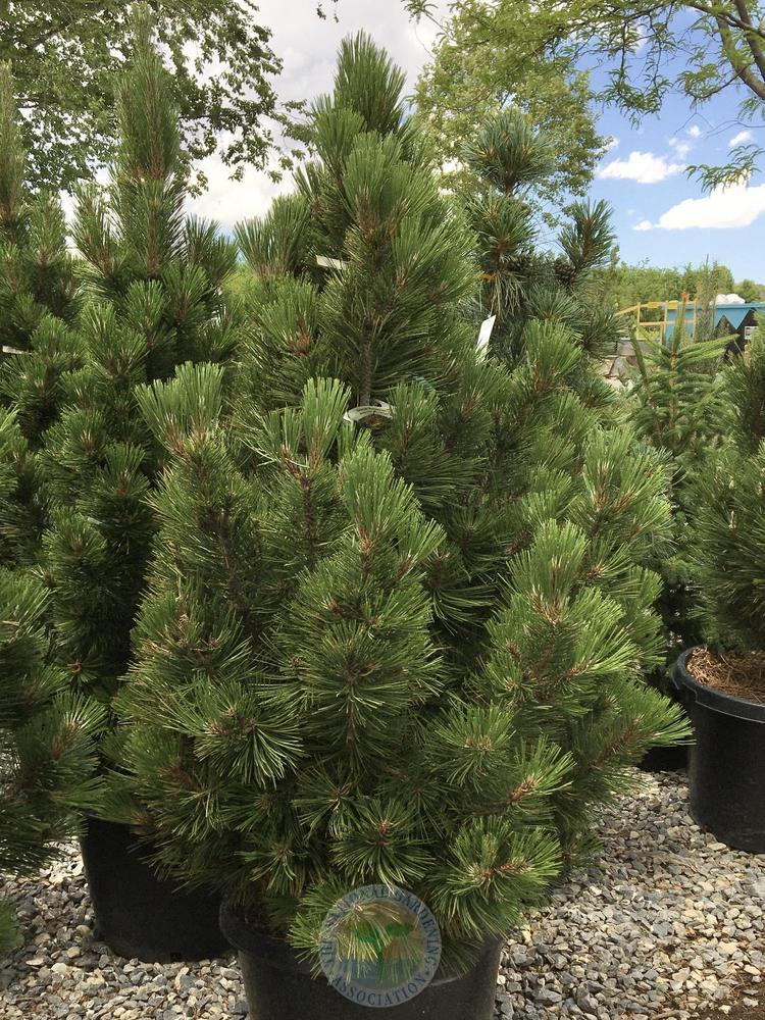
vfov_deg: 61.7
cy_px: 510
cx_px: 382
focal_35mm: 29
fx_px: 855
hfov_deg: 48.2
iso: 25
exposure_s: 1/1054
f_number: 2.2
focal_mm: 4.15
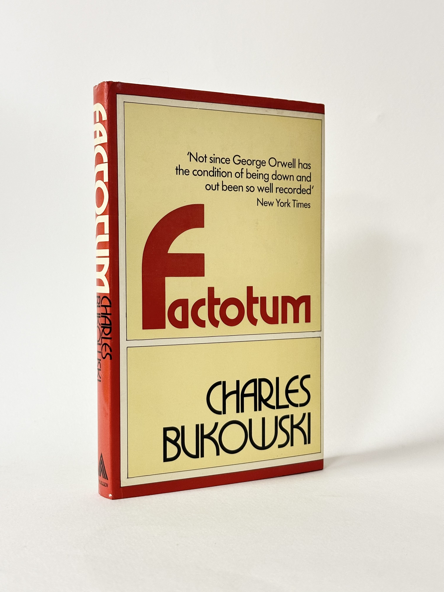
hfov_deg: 30.3
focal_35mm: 48
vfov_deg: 39.7
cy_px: 296
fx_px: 821
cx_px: 222
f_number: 1.78
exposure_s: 1/50
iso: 200
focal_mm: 6.86
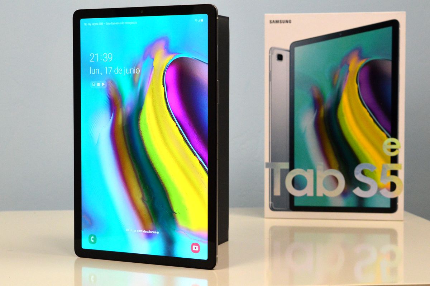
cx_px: 215
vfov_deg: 16.5
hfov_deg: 24.6
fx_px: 984
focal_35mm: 82
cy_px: 143
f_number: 10
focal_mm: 55
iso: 1600
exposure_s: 1/60
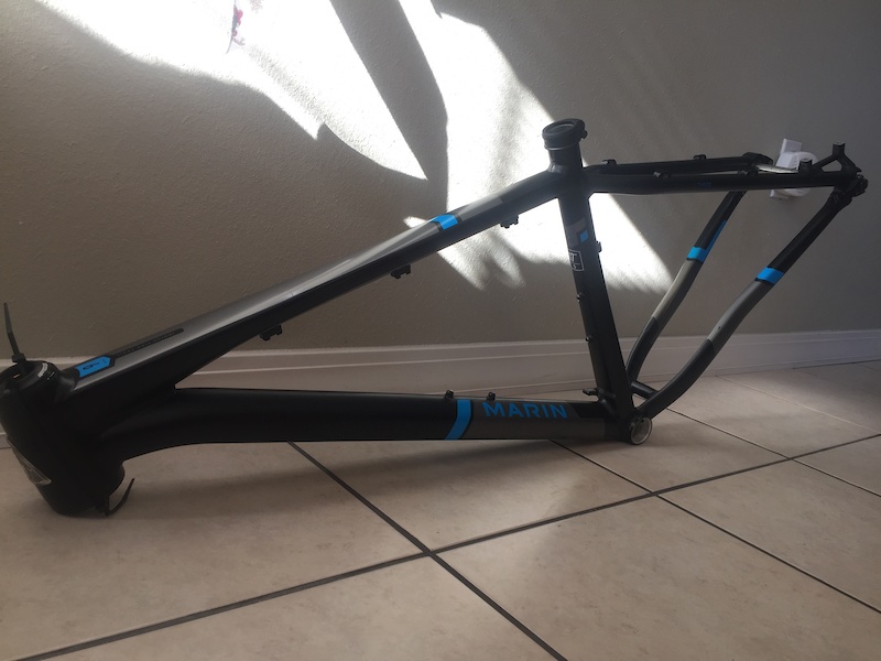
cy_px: 330
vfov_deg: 48.2
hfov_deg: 61.7
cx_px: 440
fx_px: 738
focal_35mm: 29
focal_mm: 4.15
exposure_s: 1/60
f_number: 2.2
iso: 32
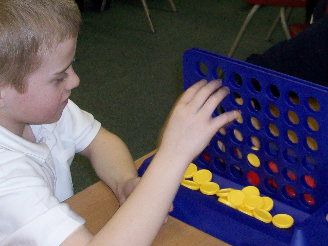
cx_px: 205
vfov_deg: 19.2
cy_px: 58
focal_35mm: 76
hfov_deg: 25.6
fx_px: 720
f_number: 2.8
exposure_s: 1/60
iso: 160
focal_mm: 5.7
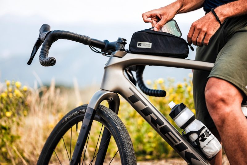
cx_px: 124
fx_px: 515
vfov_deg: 18.2
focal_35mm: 75
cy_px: 82
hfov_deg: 27.0
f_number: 2
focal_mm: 75
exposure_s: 1/250
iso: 50
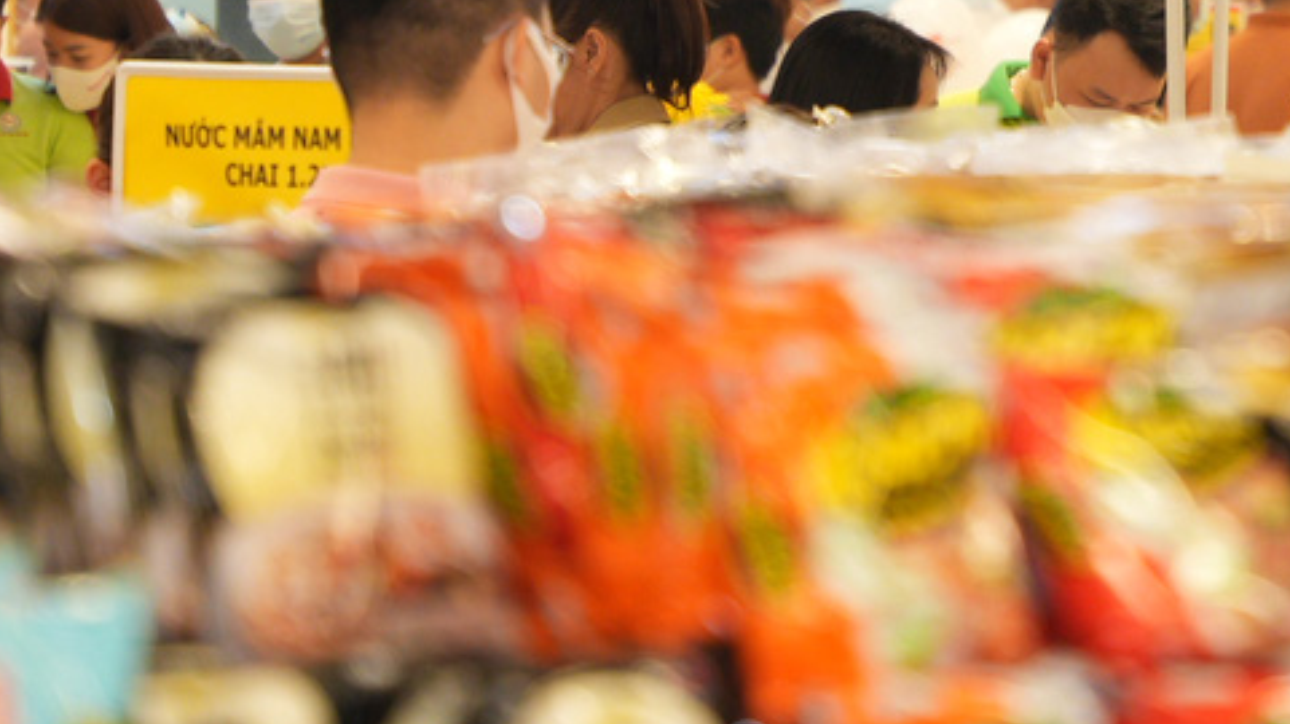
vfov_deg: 3.9
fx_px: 10428
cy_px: -650
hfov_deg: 7.0
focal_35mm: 305
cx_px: 1518
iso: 800
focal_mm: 70
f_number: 2.8
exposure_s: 1/160
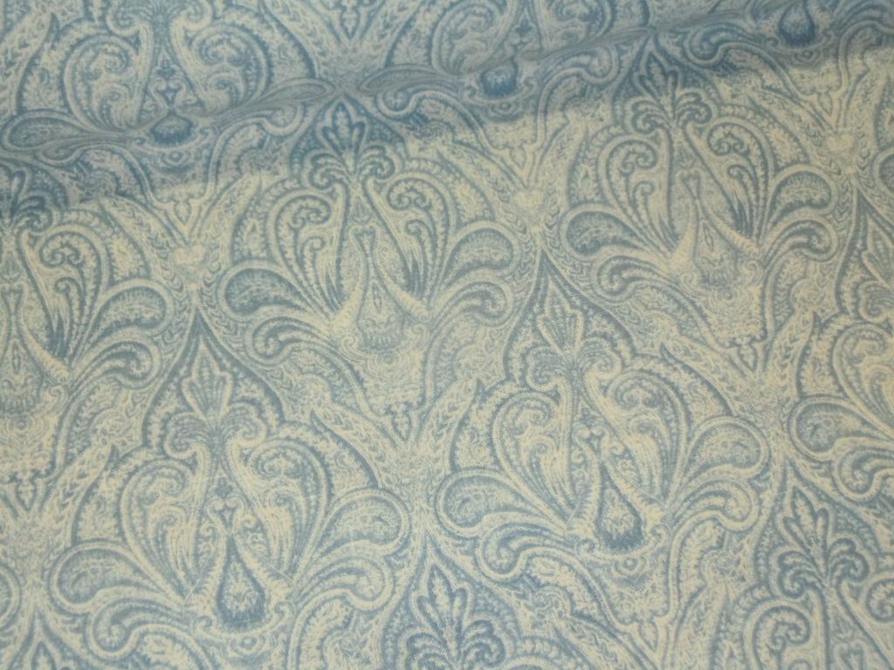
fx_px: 1162
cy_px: 335
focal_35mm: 45
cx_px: 447
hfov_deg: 42.1
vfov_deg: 32.2
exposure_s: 1/100
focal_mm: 8.1
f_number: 4.6
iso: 640
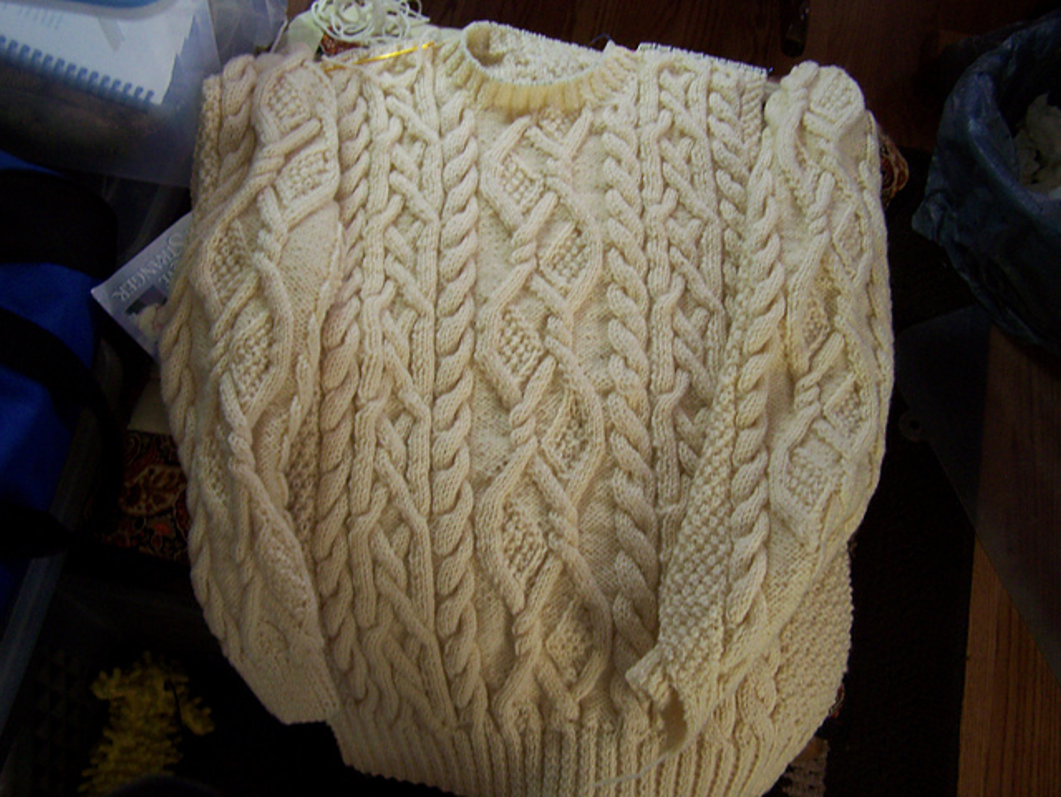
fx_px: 1166
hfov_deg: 48.9
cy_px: 398
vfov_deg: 37.8
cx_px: 530
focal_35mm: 38
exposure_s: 1/30
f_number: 2.8
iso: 160
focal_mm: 6.3
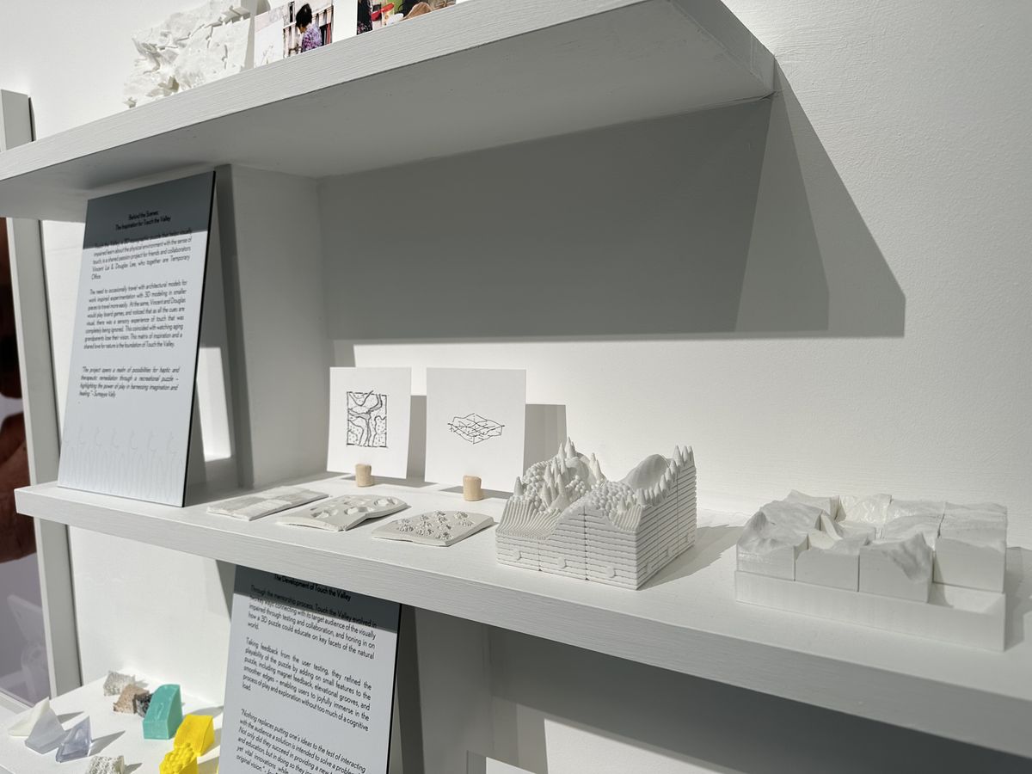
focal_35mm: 24
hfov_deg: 71.6
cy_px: 387
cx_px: 516
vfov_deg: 56.8
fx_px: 716
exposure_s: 1/415
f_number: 1.78
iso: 80
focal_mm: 6.86
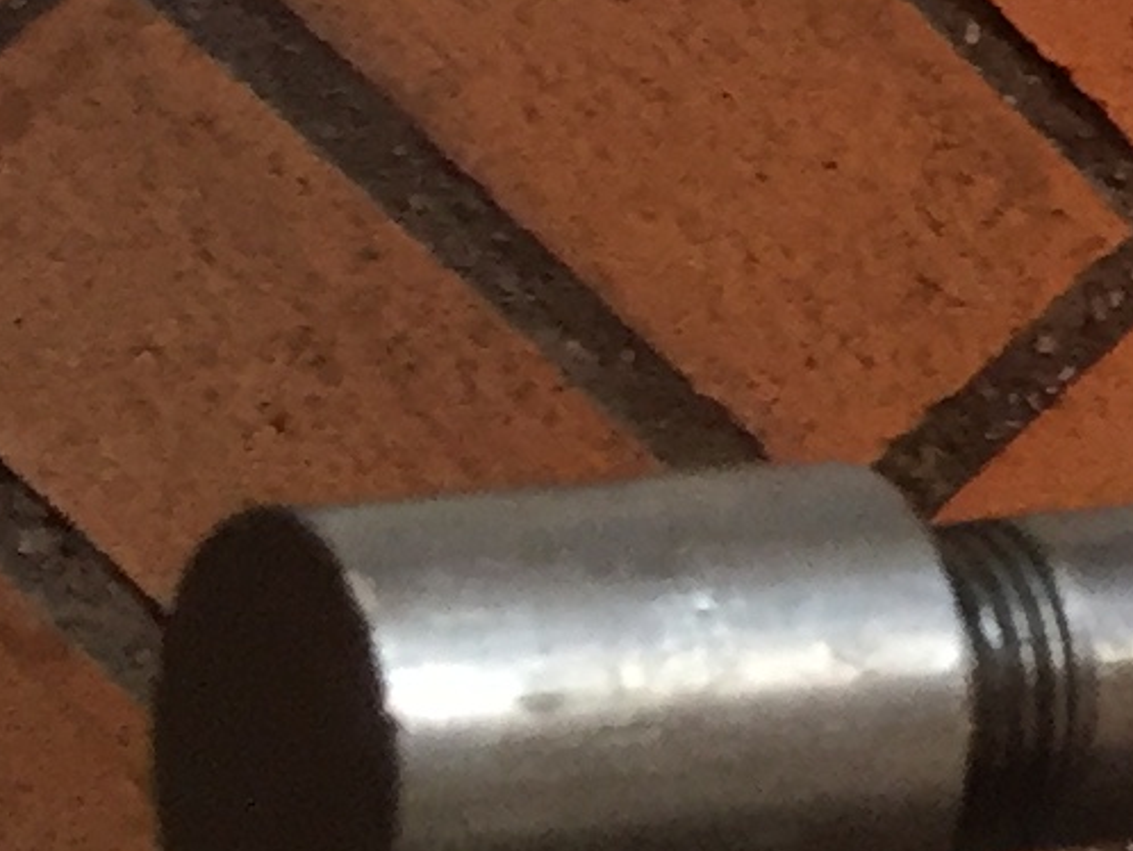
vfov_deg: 7.7
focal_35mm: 190
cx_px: 3531
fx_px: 6222
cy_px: -498
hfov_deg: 8.5
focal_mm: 4.15
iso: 64
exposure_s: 1/33
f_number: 2.2
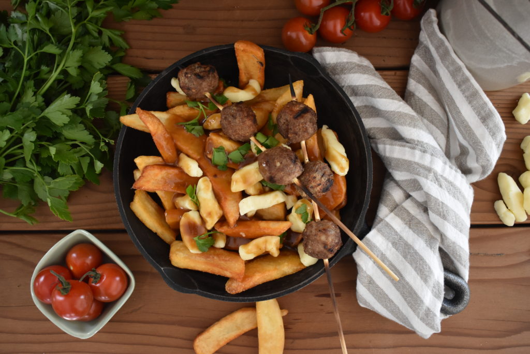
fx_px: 574
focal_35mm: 39
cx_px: 265
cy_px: 177
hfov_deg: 49.5
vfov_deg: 34.2
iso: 1250
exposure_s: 1/60
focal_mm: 26
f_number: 4
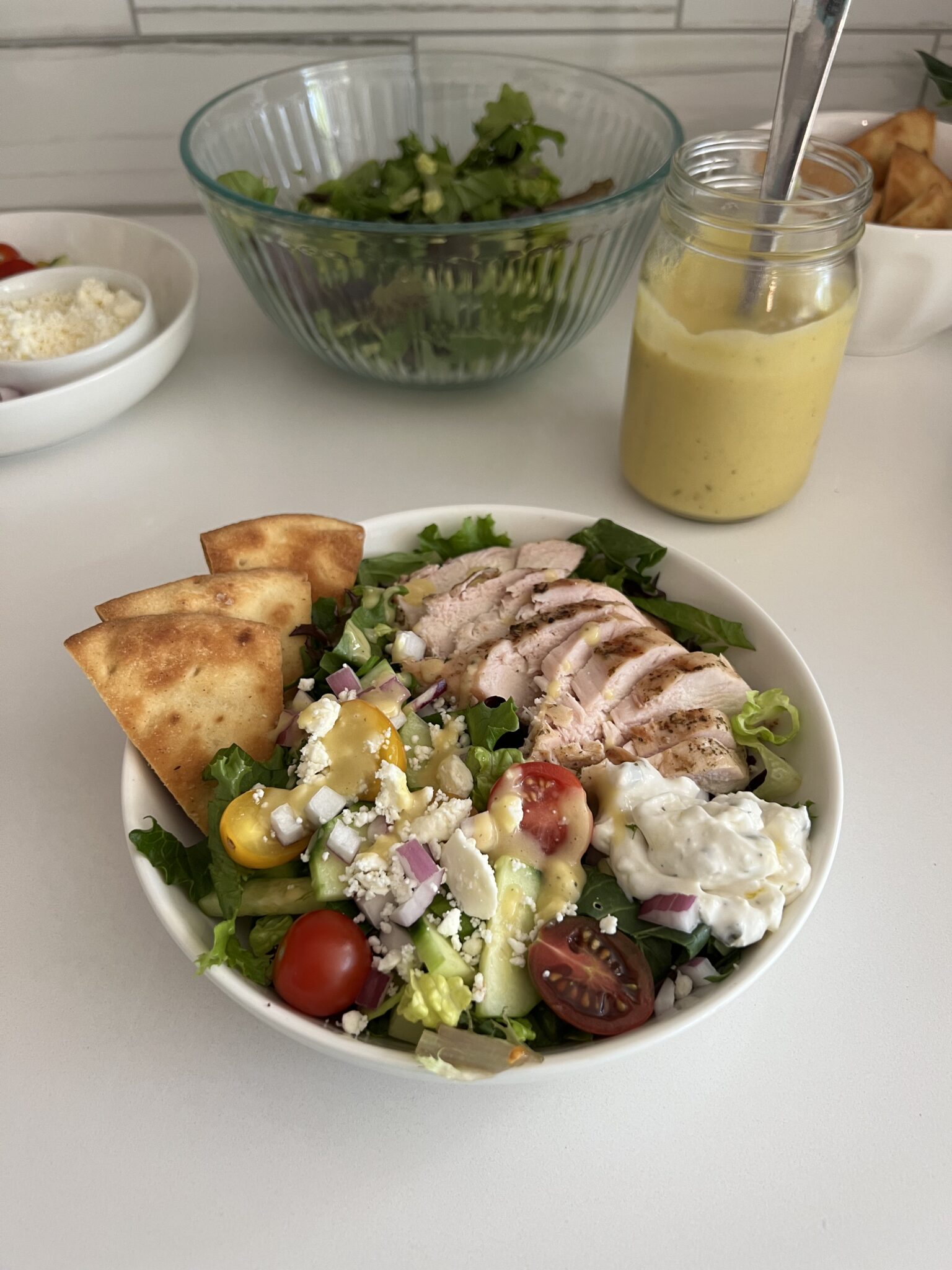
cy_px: 635
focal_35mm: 26
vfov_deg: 67.3
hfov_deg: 53.1
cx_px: 476
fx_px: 953
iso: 100
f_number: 1.5
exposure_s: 1/60
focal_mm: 5.7
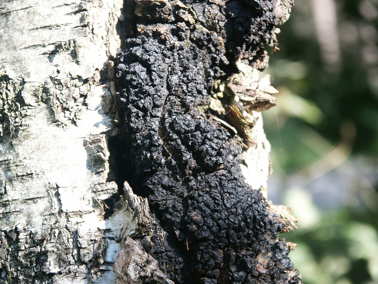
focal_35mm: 173
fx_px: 1889
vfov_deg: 8.6
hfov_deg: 11.4
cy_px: 142
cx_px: 189
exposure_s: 1/180
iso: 100
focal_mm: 43.7
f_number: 3.5
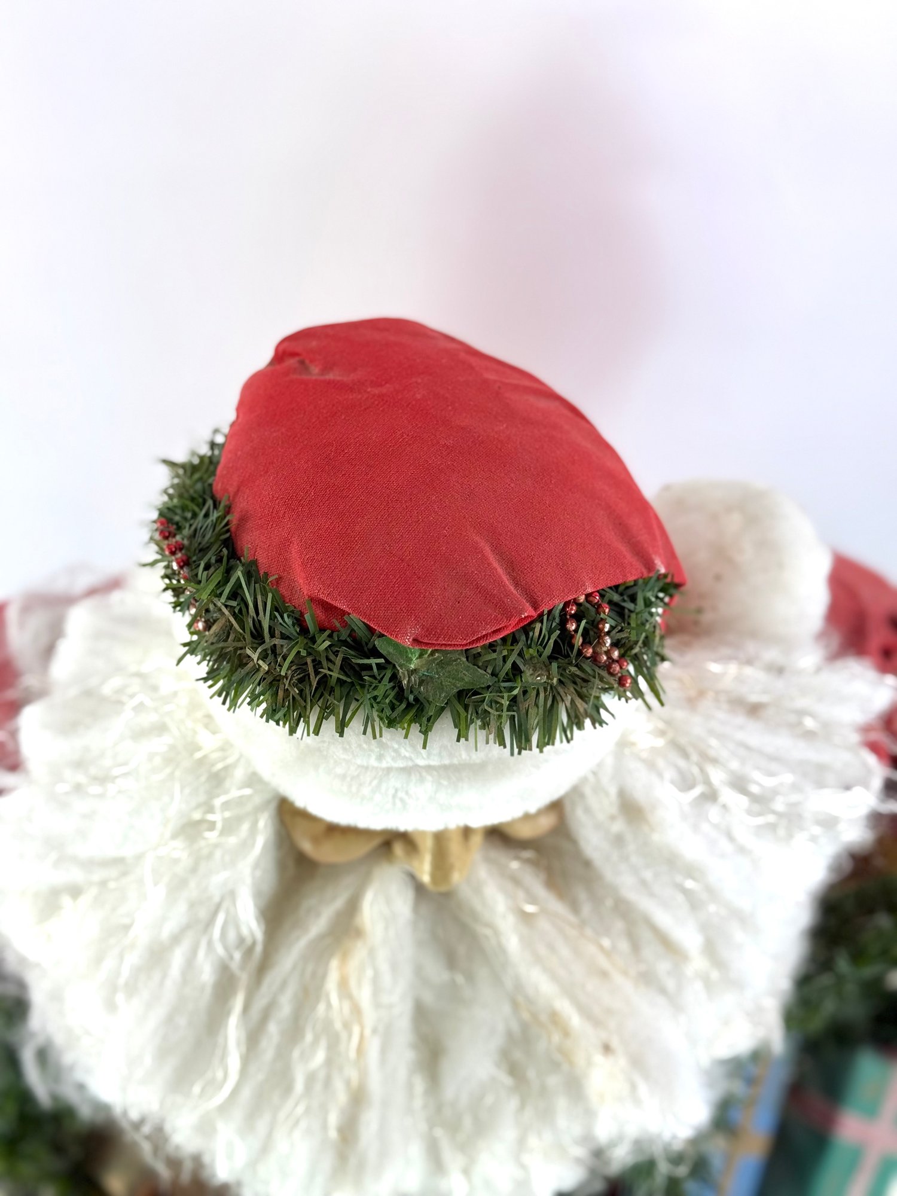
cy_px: 598
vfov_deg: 39.7
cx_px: 448
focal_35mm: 48
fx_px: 1658
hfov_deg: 30.3
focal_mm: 6.76
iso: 64
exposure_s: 1/260
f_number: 1.78
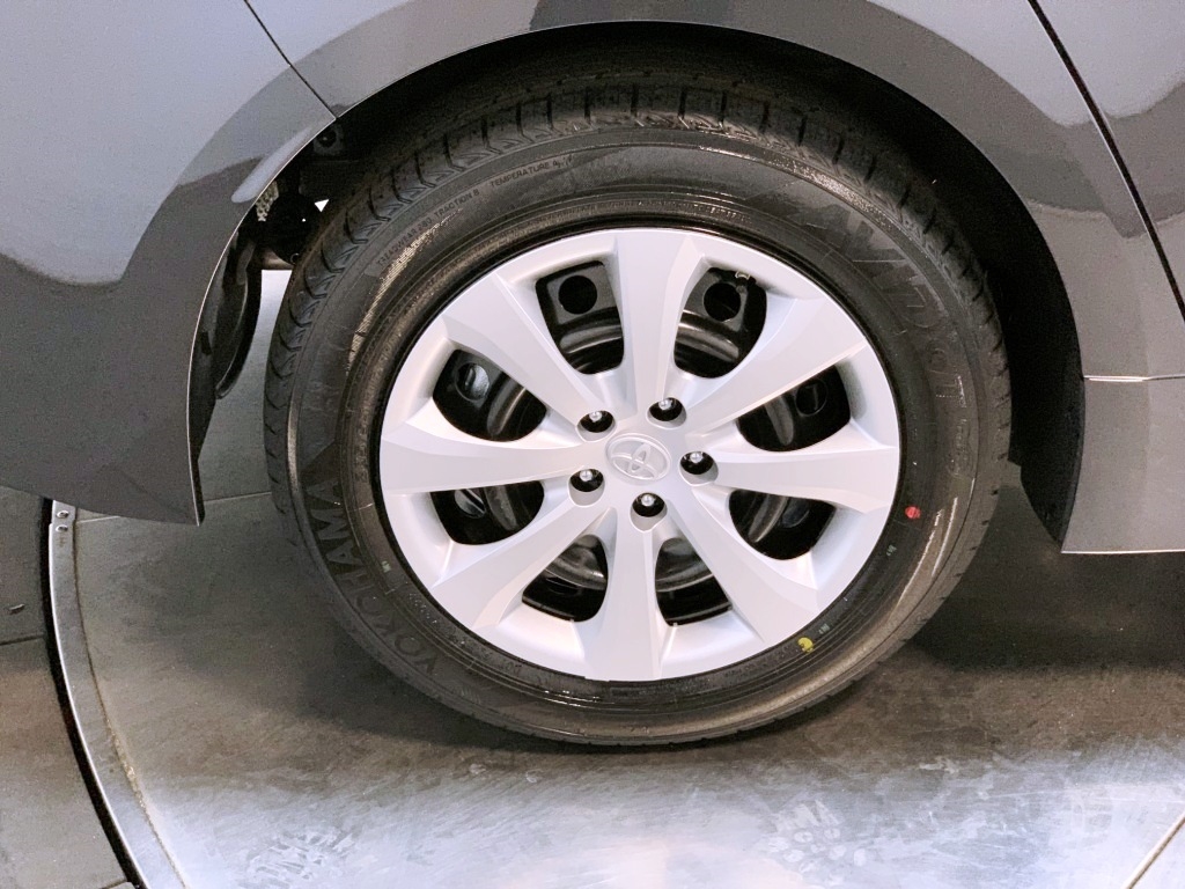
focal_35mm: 52
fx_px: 1780
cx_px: 592
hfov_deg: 36.8
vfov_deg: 28.0
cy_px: 444
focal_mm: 6
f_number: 2.4
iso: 640
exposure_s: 1/30
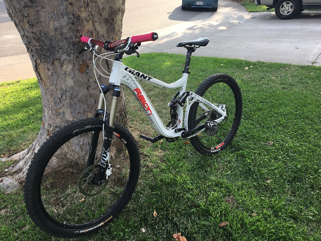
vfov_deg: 48.2
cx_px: 160
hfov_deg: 61.7
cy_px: 120
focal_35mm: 29
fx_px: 269
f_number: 2.2
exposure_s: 1/193
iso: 25
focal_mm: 4.15
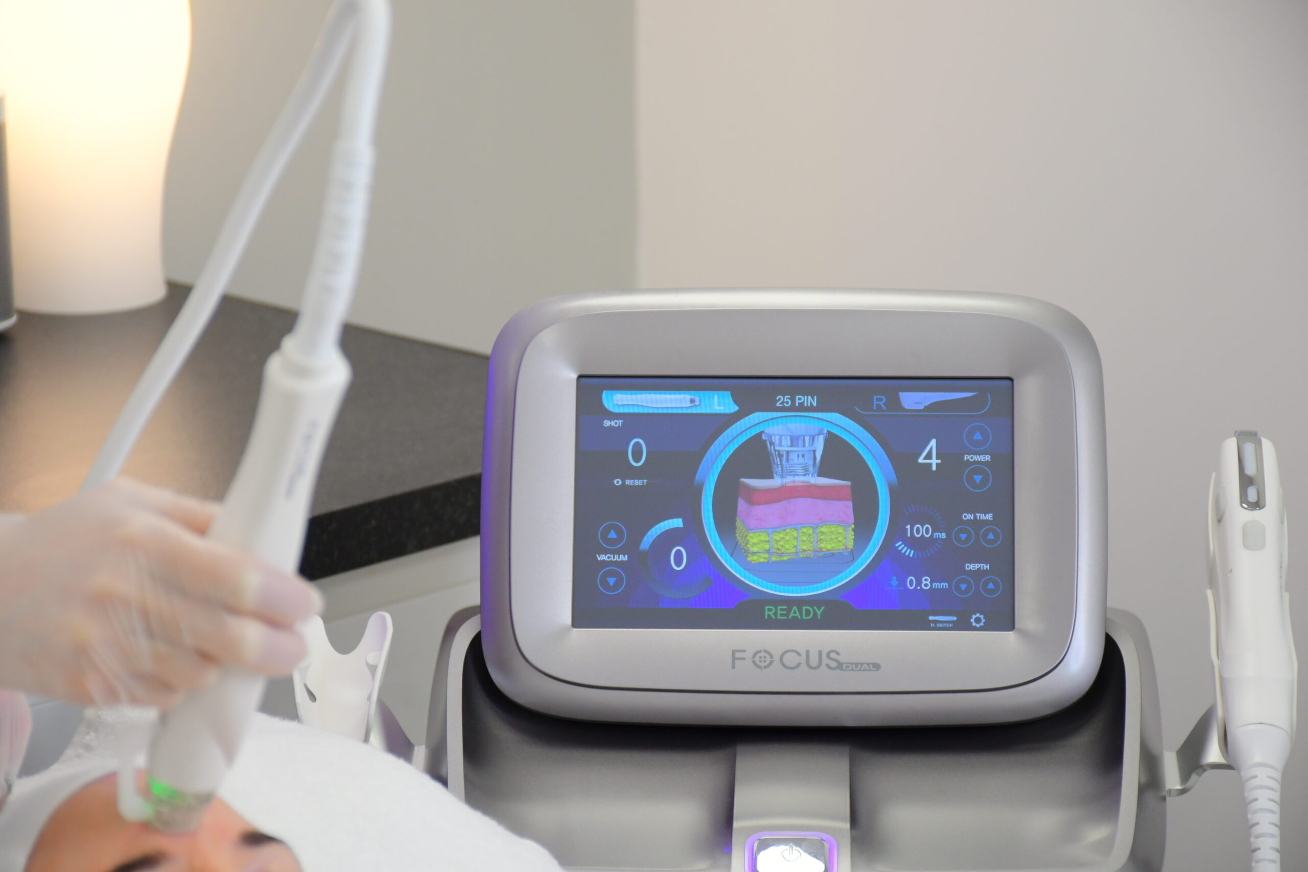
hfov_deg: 16.1
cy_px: 436
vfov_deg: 10.8
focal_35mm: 127
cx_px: 654
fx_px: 4614
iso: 900
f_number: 5.3
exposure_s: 1/250
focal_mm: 85
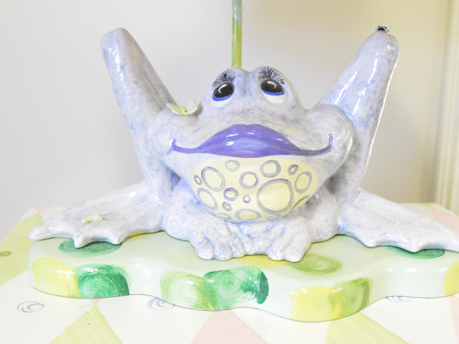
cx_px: 247
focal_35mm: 43
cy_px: 172
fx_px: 570
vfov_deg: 33.6
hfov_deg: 43.8
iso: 6400
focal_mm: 26
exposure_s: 1/50
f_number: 6.3
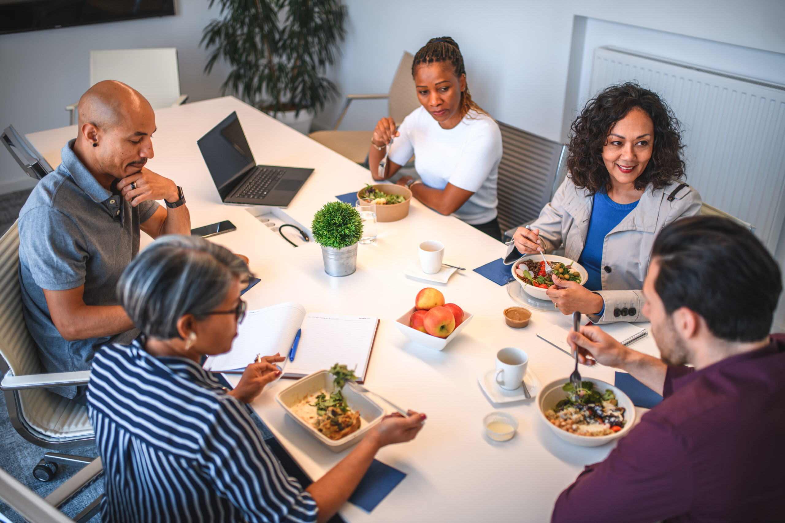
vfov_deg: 37.9
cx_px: 392
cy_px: 262
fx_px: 763
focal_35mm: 35
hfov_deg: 54.4
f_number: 1.4
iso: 100
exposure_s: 1/200
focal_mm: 35
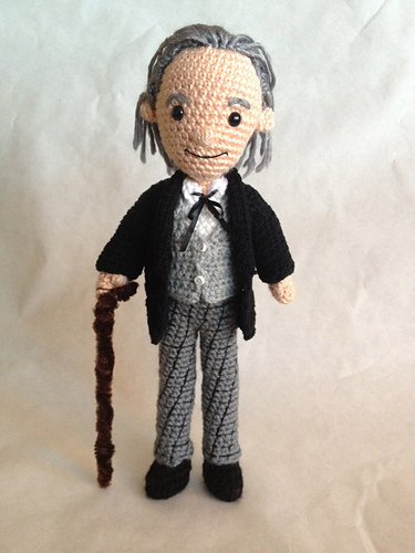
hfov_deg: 40.7
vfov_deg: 52.6
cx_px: 208
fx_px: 559
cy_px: 276
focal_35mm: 35
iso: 250
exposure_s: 1/20
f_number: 2.4
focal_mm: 4.28
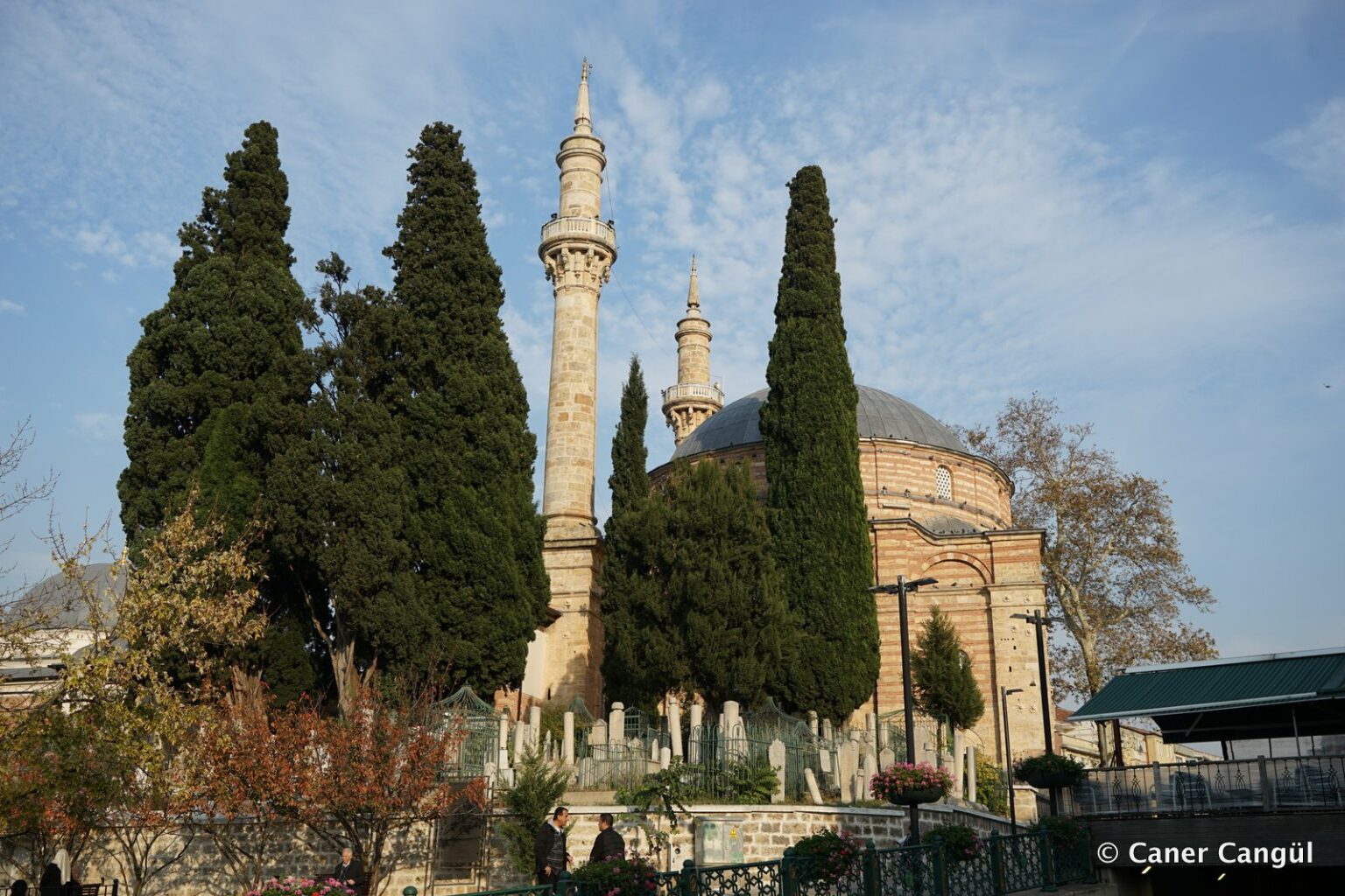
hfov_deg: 57.2
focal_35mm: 33
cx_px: 672
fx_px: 1233
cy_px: 448
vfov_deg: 40.0
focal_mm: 33
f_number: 8
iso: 100
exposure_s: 1/200
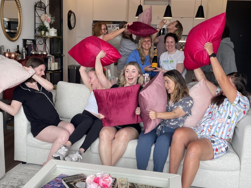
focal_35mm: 29
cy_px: 99
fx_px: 210
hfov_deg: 61.5
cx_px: 114
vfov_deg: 48.2
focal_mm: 4.2
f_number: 1.6
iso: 40
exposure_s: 1/122
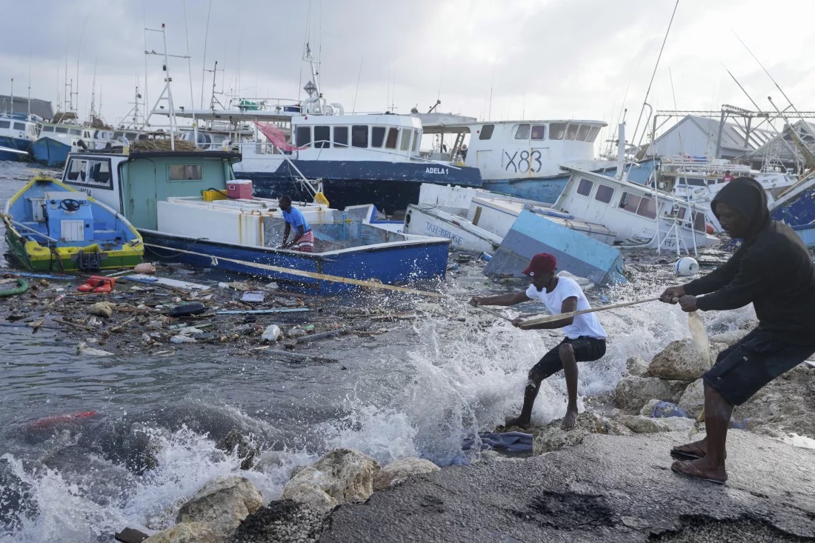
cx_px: 408
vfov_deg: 37.8
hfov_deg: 54.4
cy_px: 272
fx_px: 792
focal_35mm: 35
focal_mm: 35
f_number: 4
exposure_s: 1/1000
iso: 400
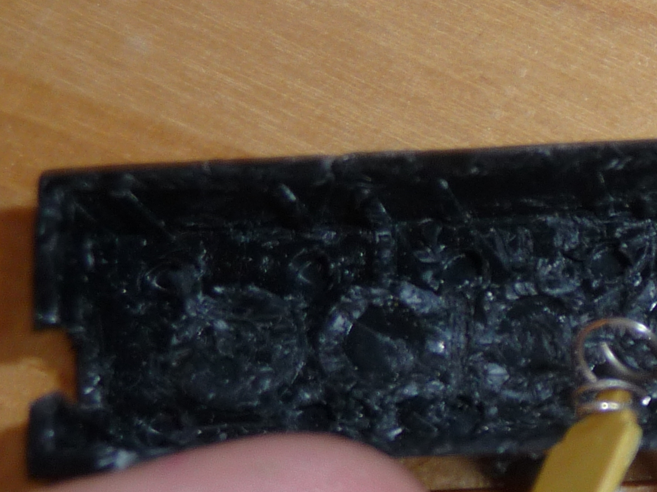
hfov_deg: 15.9
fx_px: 2220
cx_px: 883
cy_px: 398
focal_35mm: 117
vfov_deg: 12.6
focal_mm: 6.7
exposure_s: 1/30
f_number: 3.9
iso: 100
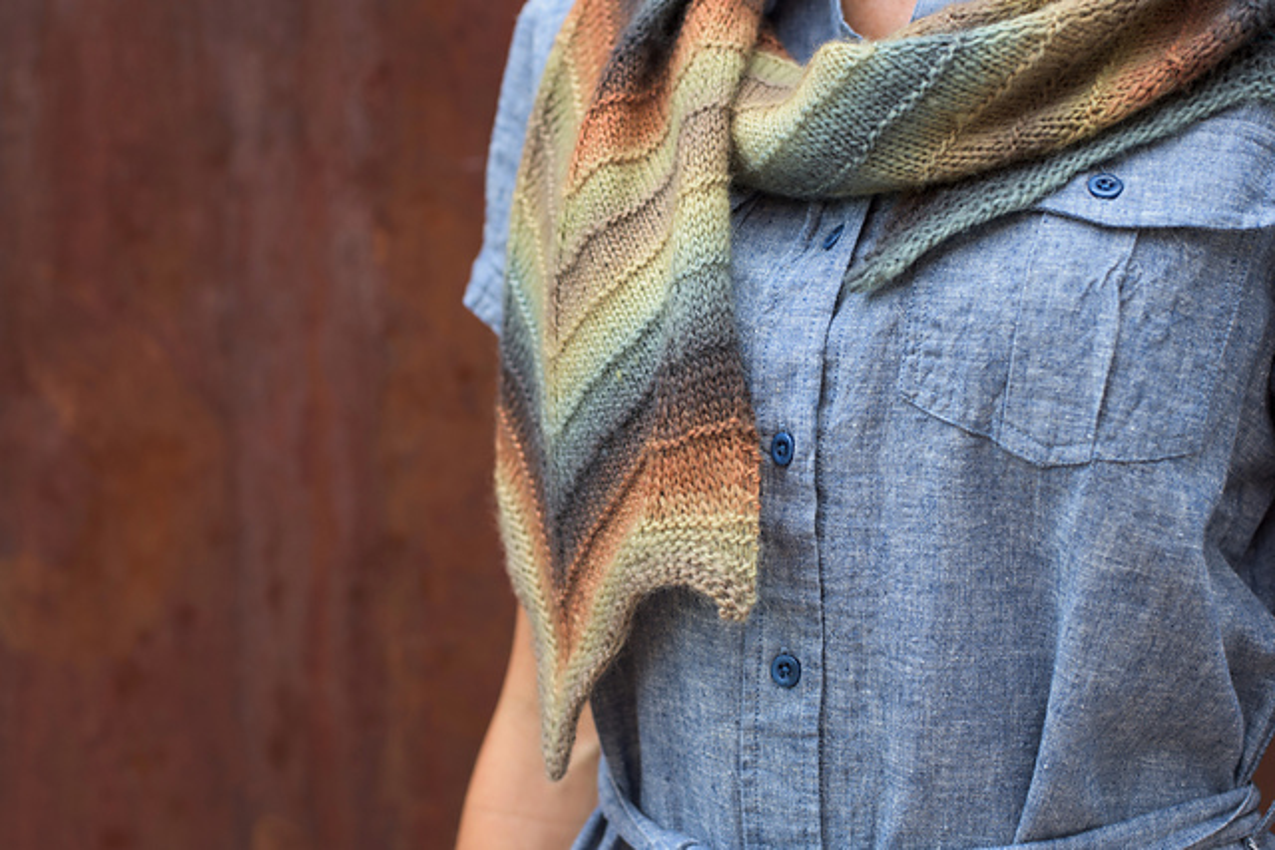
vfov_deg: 27.0
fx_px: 1771
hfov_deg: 39.6
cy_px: 425
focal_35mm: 50
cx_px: 638
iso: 50
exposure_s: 1/100
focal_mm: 50
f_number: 4.5
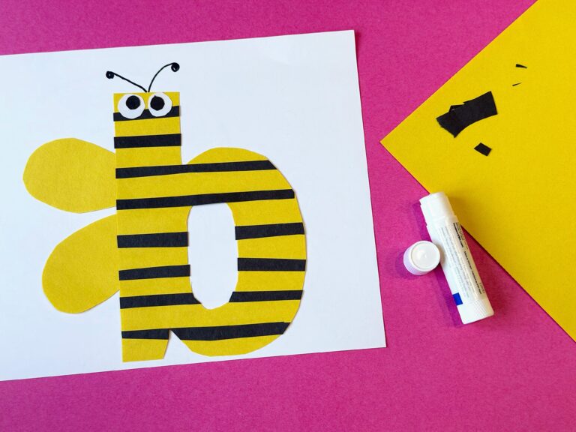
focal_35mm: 48
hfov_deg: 39.7
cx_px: 288
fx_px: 799
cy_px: 216
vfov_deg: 30.3
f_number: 1.78
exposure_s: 1/60
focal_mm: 6.86
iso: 80
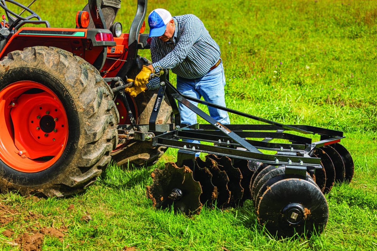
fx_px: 733
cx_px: 188
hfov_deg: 28.8
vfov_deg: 19.5
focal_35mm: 70
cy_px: 126
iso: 100
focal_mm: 70
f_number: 4
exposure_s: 1/800
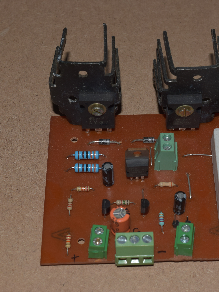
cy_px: 146
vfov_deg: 23.6
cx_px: 168
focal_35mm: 83
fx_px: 700
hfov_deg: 17.7
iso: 100
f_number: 11
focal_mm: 38
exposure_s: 1/60
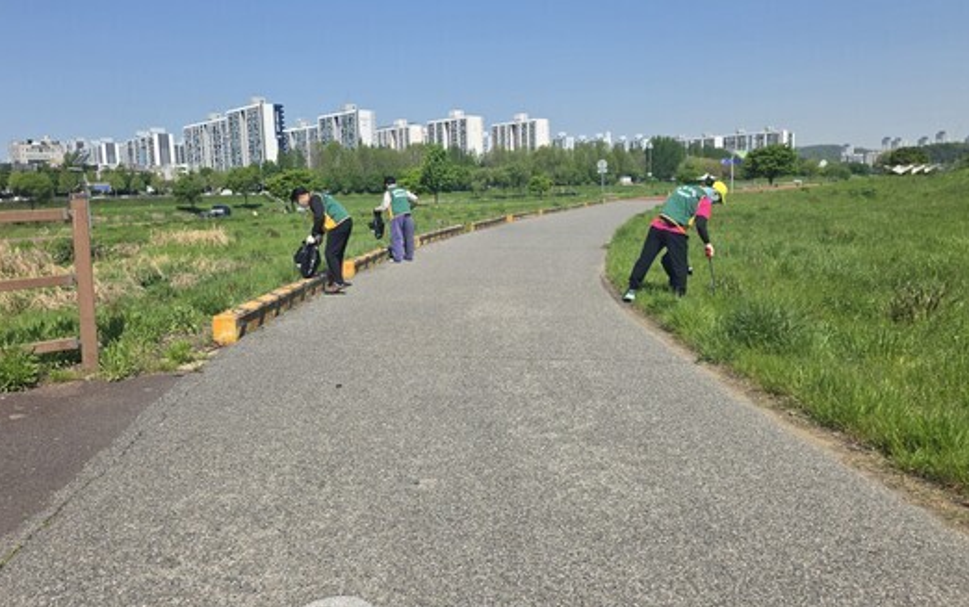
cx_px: 429
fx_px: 740
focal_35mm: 28
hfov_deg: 66.2
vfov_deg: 44.6
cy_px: 299
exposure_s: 1/7626
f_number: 1.7
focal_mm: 6.25
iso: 80
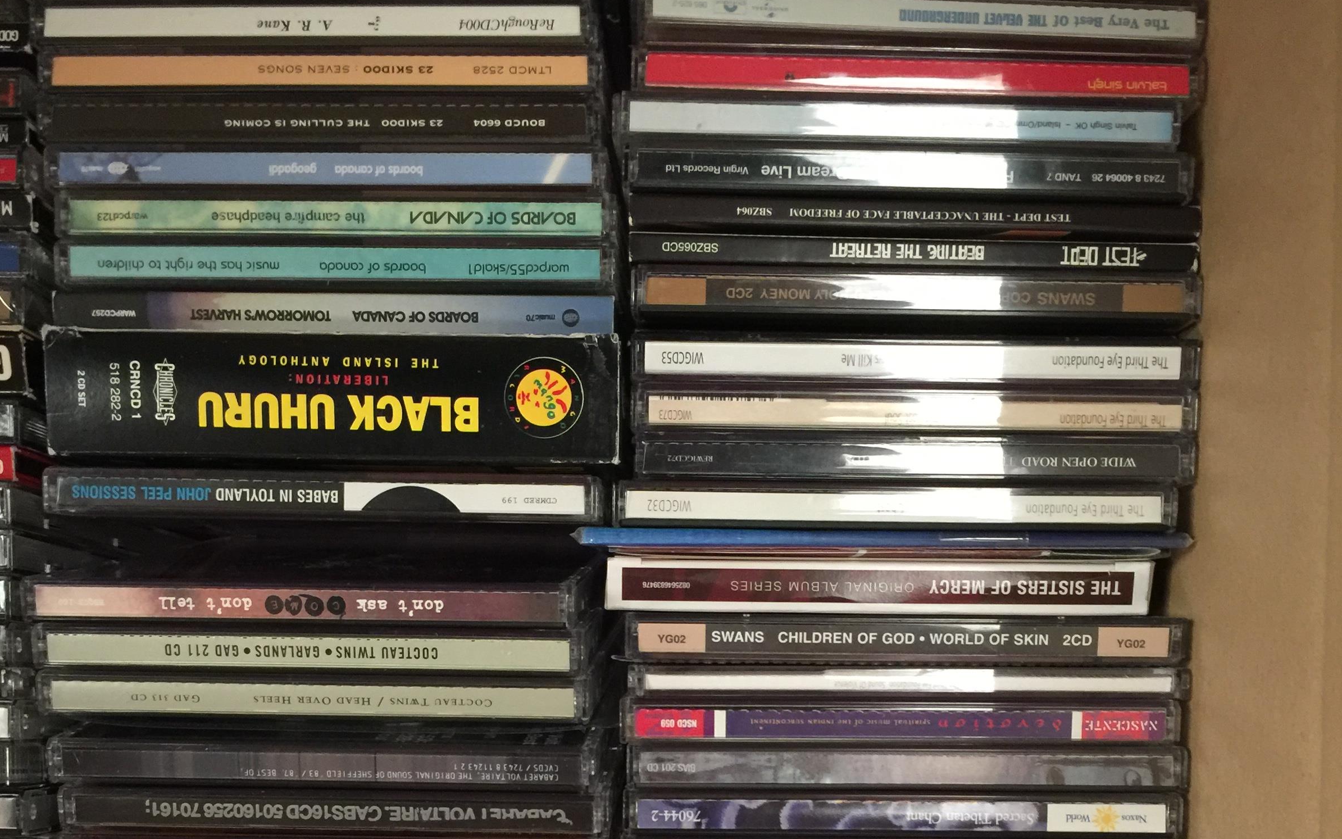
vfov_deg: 29.1
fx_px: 1536
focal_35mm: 42
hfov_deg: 47.2
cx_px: 676
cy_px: 786
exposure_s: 1/17
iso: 125
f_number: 2.2
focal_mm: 4.15
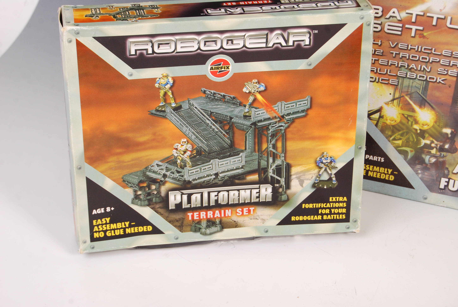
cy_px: 154
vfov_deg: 16.6
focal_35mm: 82
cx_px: 229
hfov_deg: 24.6
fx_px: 1052
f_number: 8
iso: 400
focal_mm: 55
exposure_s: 1/125
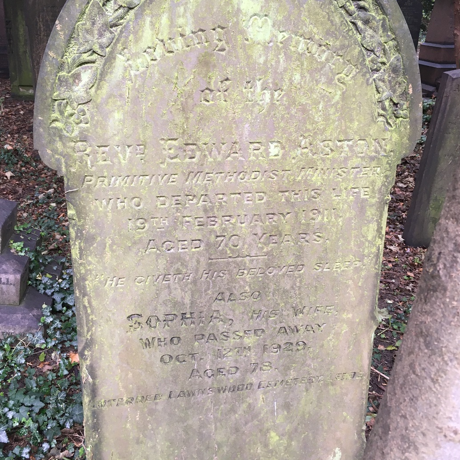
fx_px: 526
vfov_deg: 47.1
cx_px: 228
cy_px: 204
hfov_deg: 47.2
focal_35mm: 35
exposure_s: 1/33
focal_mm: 4.15
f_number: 2.2
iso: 64
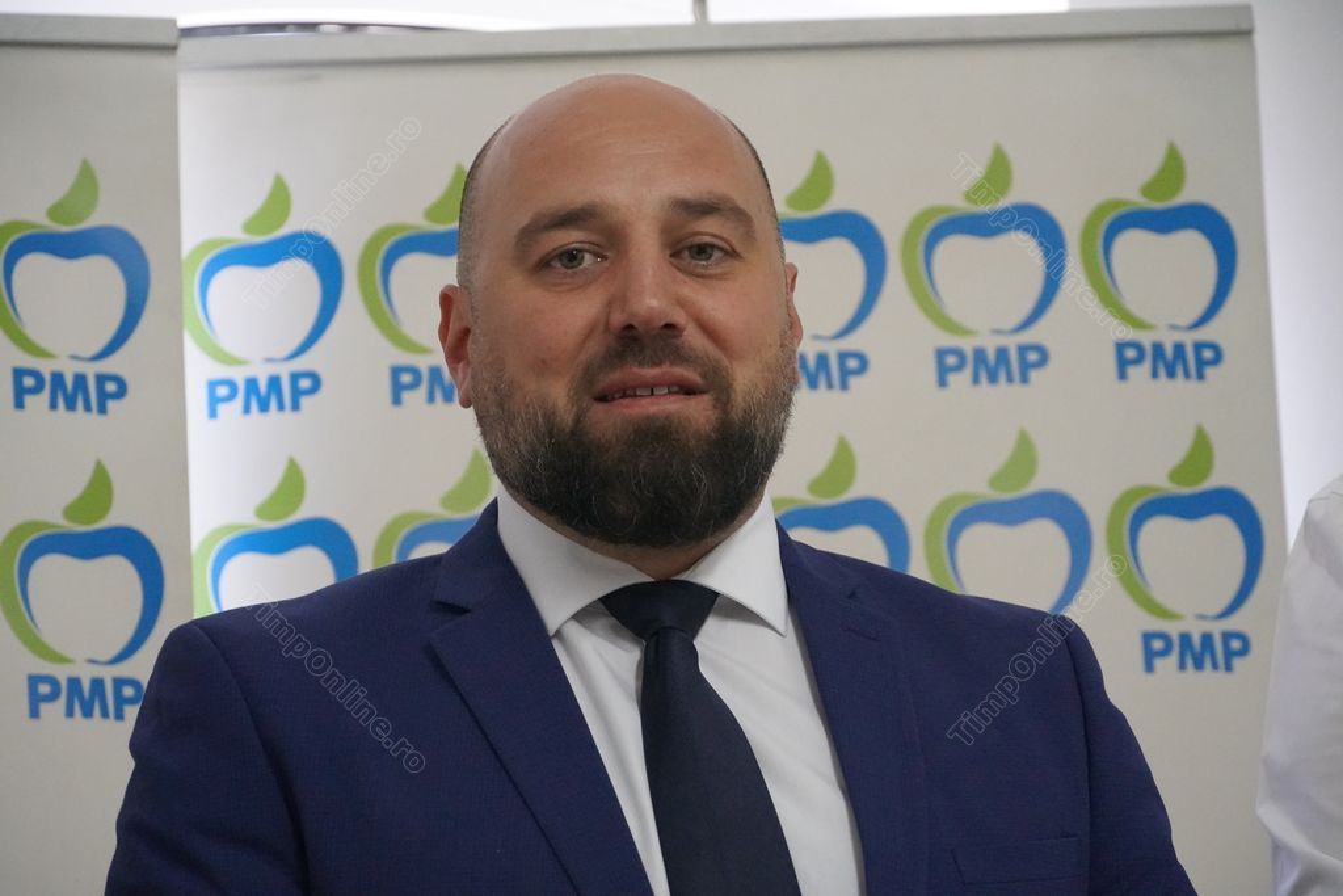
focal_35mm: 123
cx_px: 672
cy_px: 448
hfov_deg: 16.7
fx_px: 4589
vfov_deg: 11.1
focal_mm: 82
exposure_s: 1/125
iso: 6400
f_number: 5.6
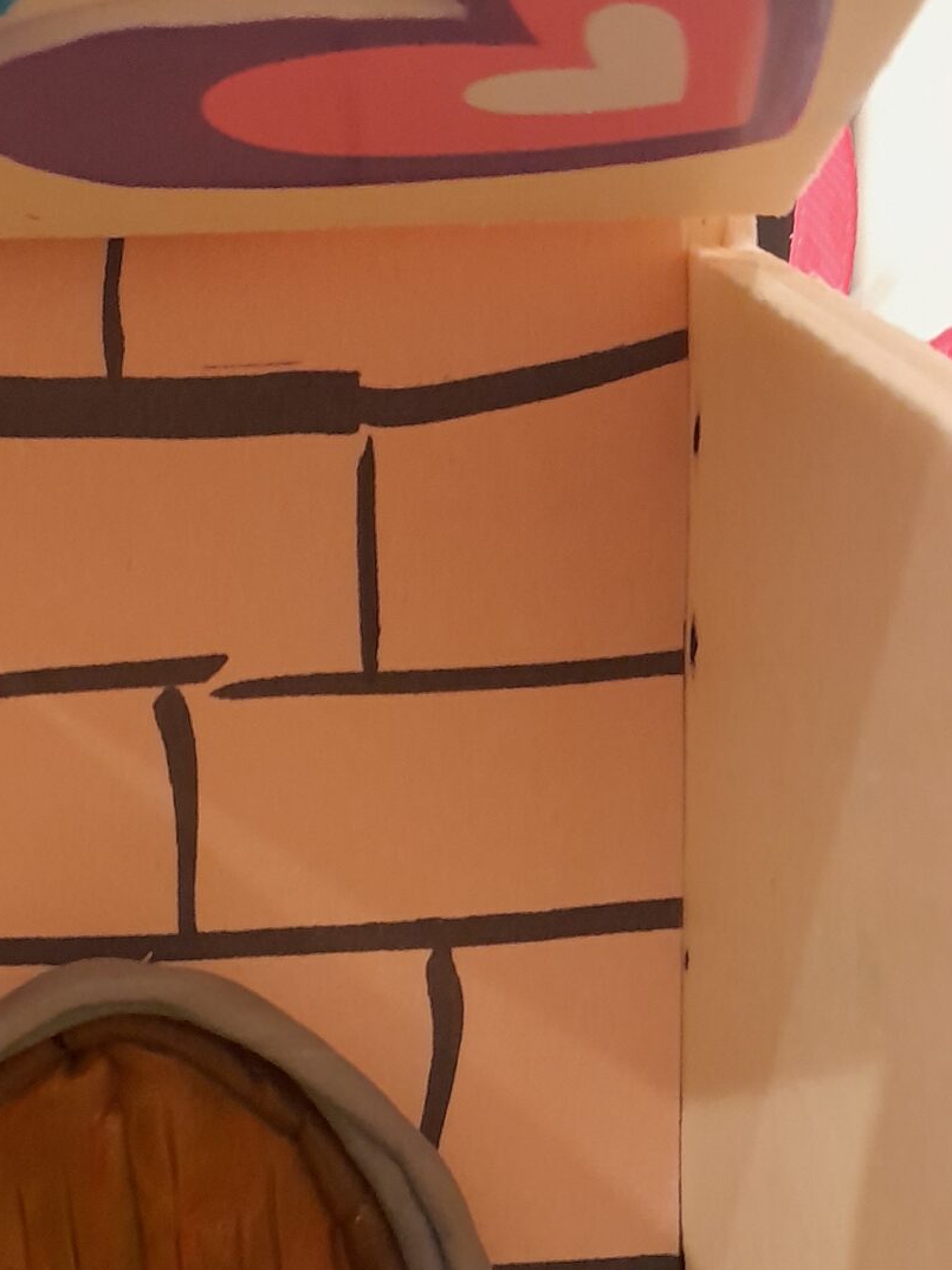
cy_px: 946
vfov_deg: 30.7
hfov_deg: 23.1
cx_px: 99
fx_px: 2274
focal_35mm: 62
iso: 400
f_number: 1.8
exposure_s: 1/25
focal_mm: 4
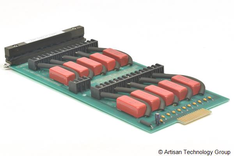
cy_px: 78
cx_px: 117
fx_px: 536
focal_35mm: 82
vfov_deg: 16.6
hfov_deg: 24.6
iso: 200
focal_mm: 55
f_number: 13
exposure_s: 1/200
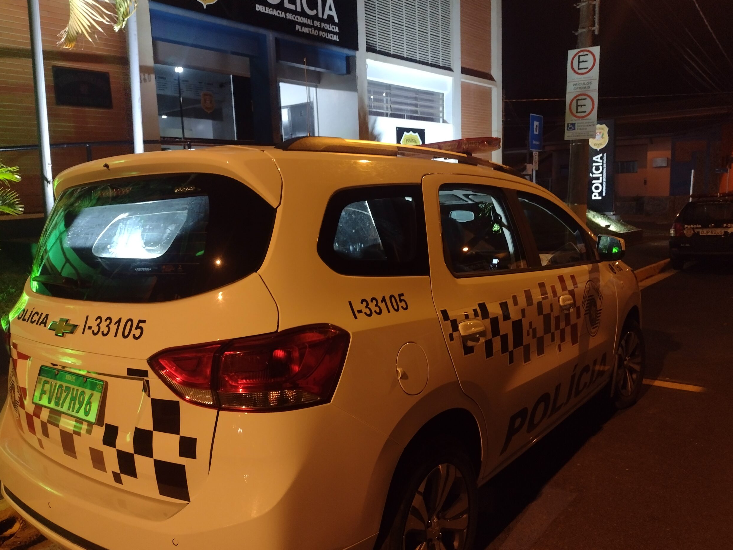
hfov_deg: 63.5
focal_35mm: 28
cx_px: 364
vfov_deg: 49.7
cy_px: 269
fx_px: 593
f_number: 1.7
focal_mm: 4.71
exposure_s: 1/24
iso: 578
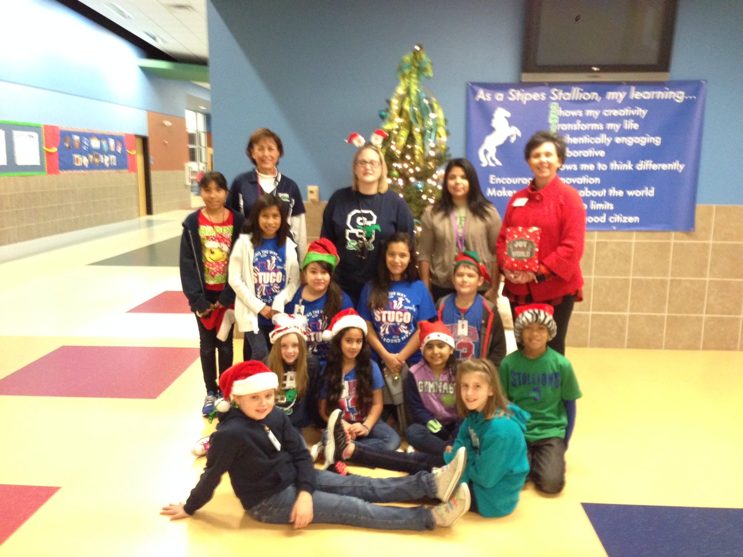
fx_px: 708
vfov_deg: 42.9
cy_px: 278
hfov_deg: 55.4
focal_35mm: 33
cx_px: 372
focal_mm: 4.12
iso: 320
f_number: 2.4
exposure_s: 1/20
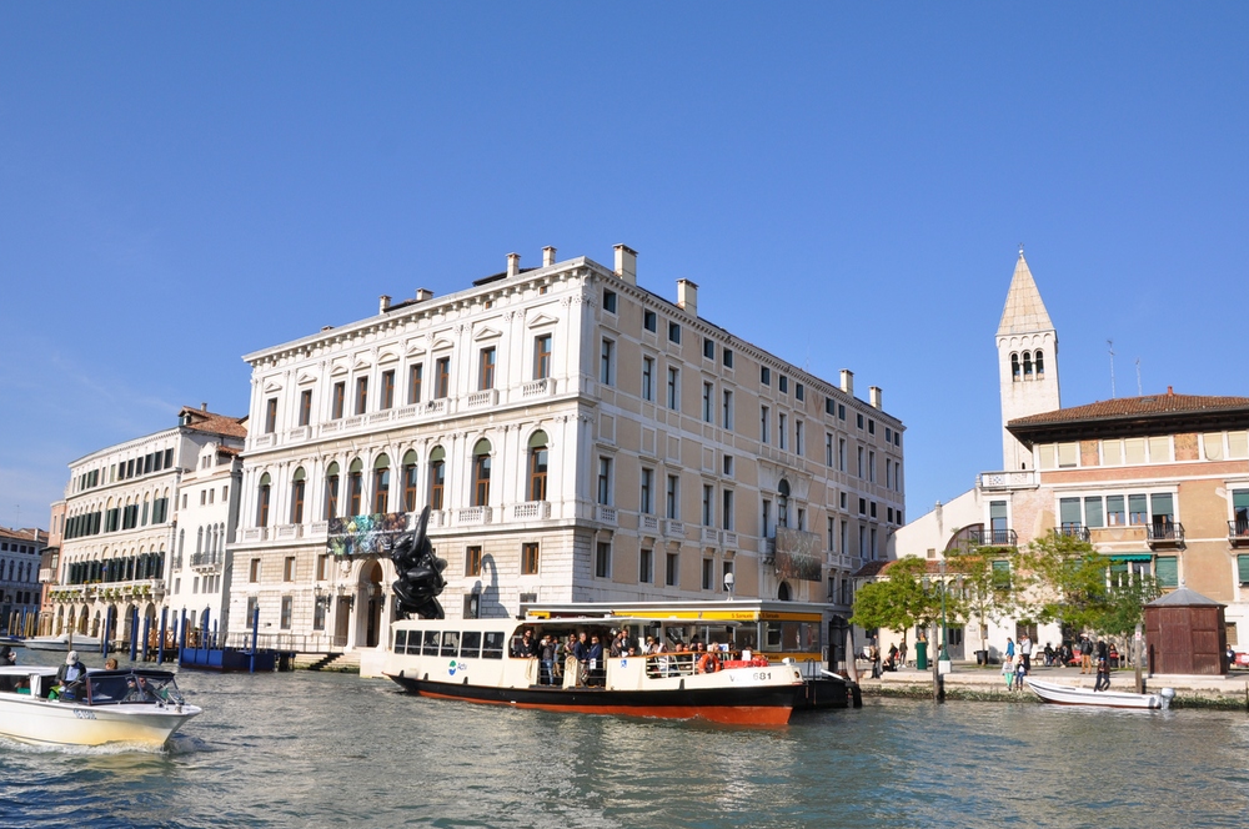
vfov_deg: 42.7
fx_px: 1060
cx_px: 631
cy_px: 419
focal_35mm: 31
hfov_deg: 61.0
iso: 200
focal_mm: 17
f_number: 10
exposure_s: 1/400
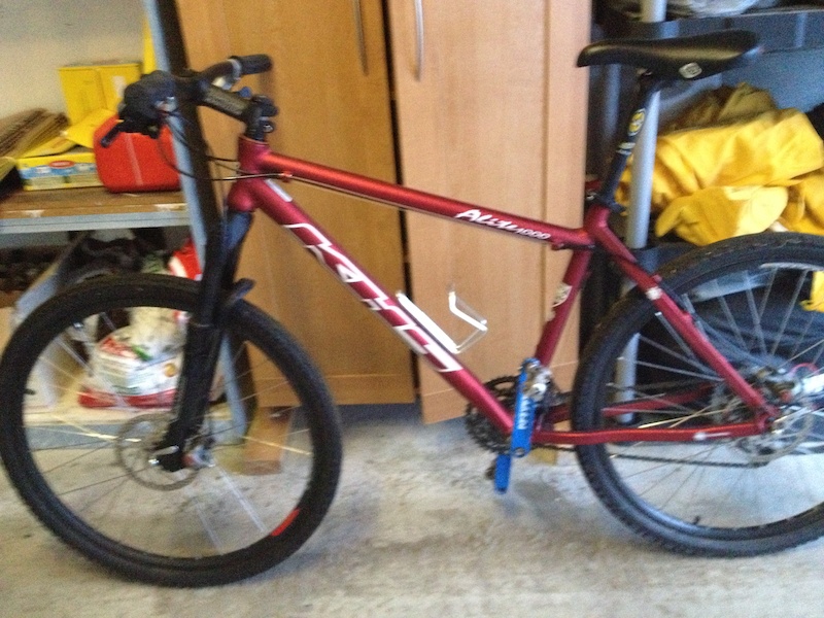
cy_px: 309
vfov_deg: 40.7
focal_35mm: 35
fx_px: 833
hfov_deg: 52.6
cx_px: 412
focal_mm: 4.28
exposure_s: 1/15
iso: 800
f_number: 2.4
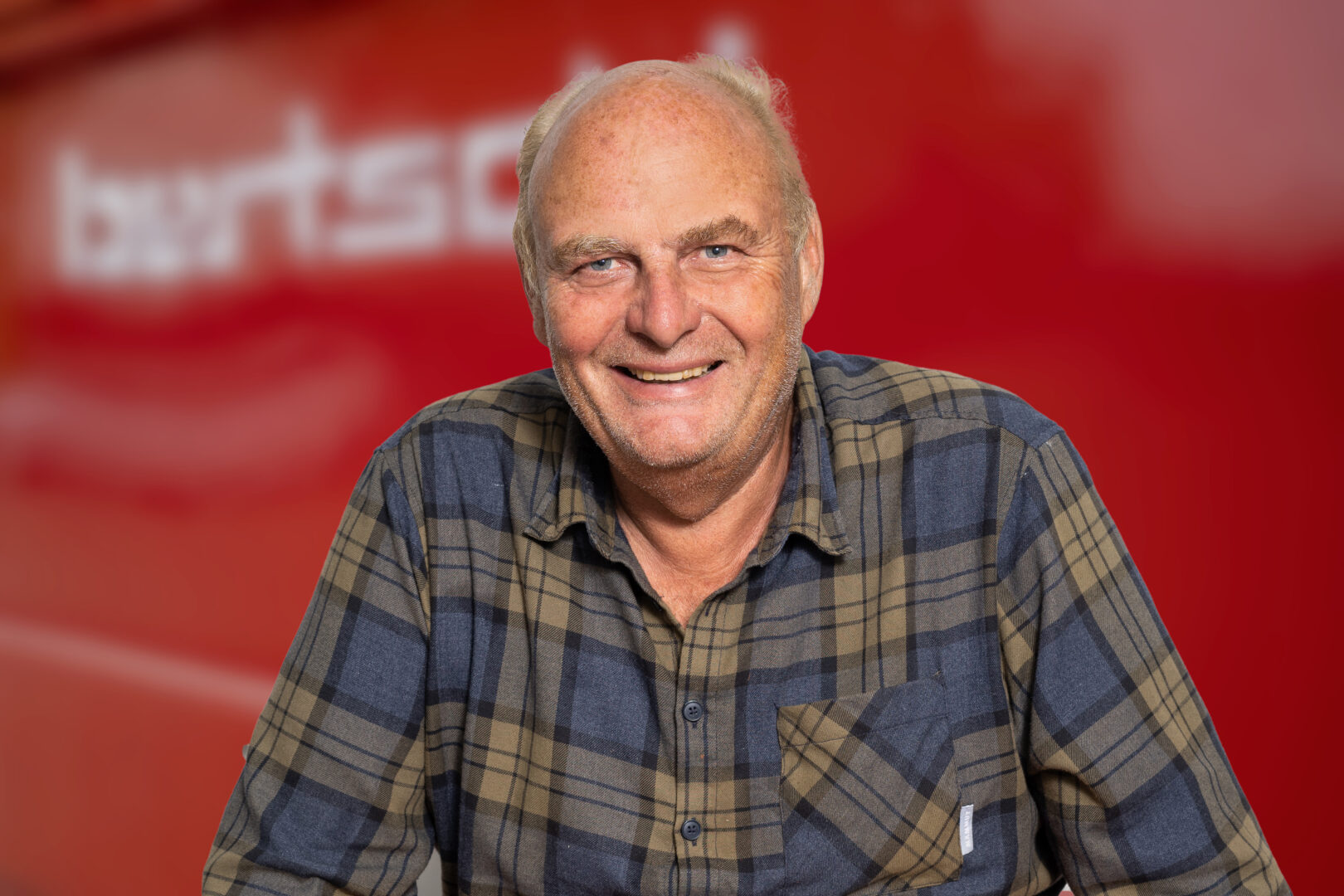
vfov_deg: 37.9
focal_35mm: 35
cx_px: 672
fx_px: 1307
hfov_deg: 54.4
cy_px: 448
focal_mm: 35
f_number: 5
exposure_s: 1/125
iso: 125
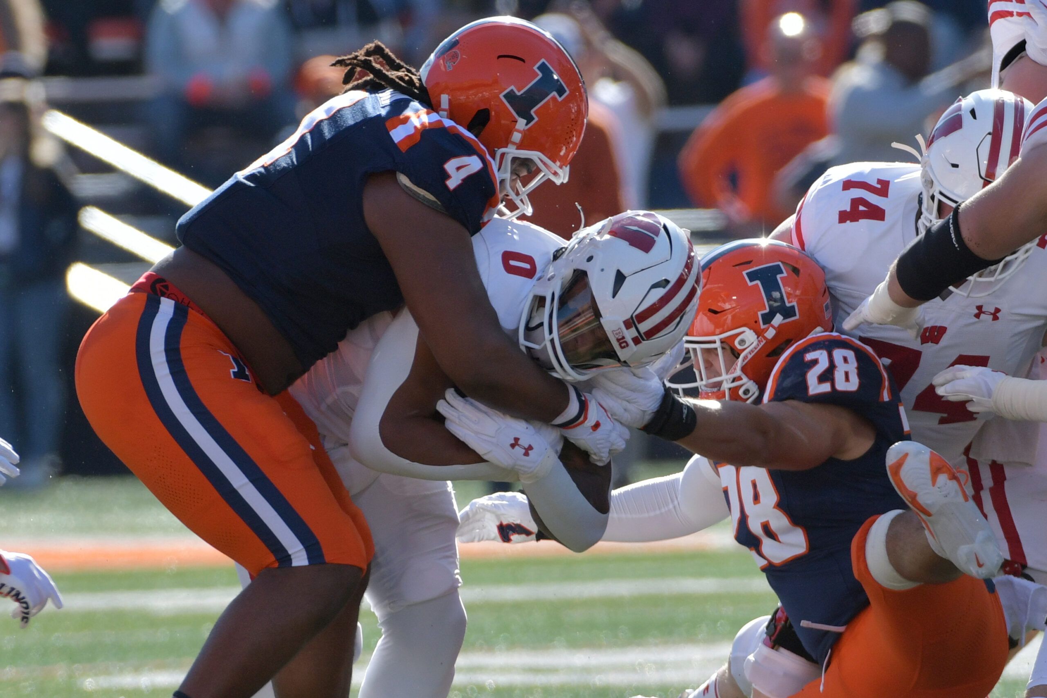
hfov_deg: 4.0
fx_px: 14832
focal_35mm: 510
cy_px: 349
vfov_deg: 2.7
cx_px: 524
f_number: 4.5
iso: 400
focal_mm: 340
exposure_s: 1/2000
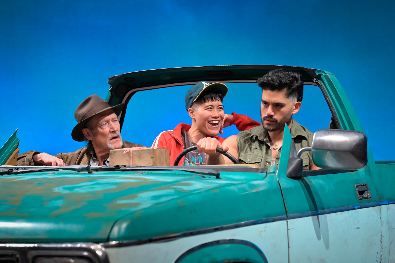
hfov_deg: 15.2
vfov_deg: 10.1
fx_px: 1480
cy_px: 132
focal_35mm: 135
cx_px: 198
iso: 2500
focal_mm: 135
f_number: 4
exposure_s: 1/400
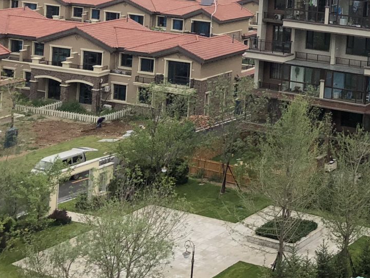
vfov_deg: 18.8
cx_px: 469
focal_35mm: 73
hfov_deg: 23.8
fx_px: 780
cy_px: -76
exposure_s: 1/2088
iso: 20
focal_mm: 3.99
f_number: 1.8
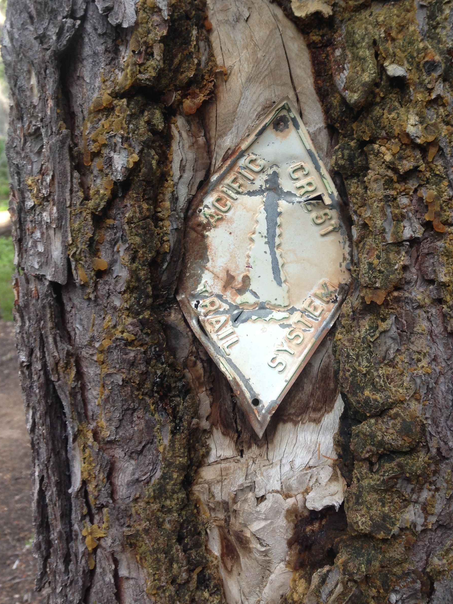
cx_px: 278
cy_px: 213
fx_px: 785
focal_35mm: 45
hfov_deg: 32.1
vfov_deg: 41.7
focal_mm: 4.12
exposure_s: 1/60
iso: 50
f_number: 2.4
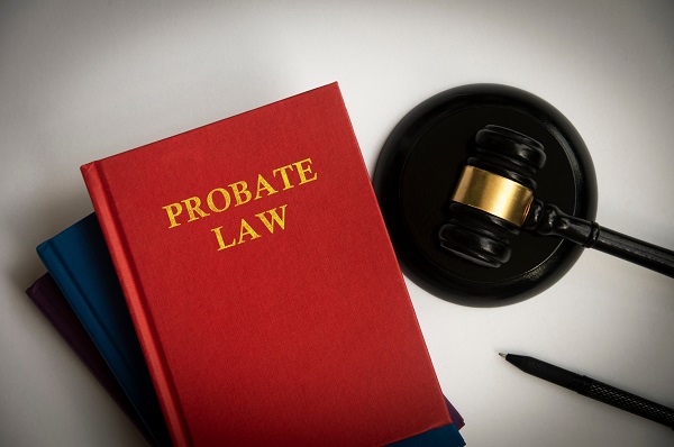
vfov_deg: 11.4
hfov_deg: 17.1
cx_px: 337
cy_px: 224
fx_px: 2243
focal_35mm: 120
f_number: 8
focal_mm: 80
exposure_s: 1/80
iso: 200
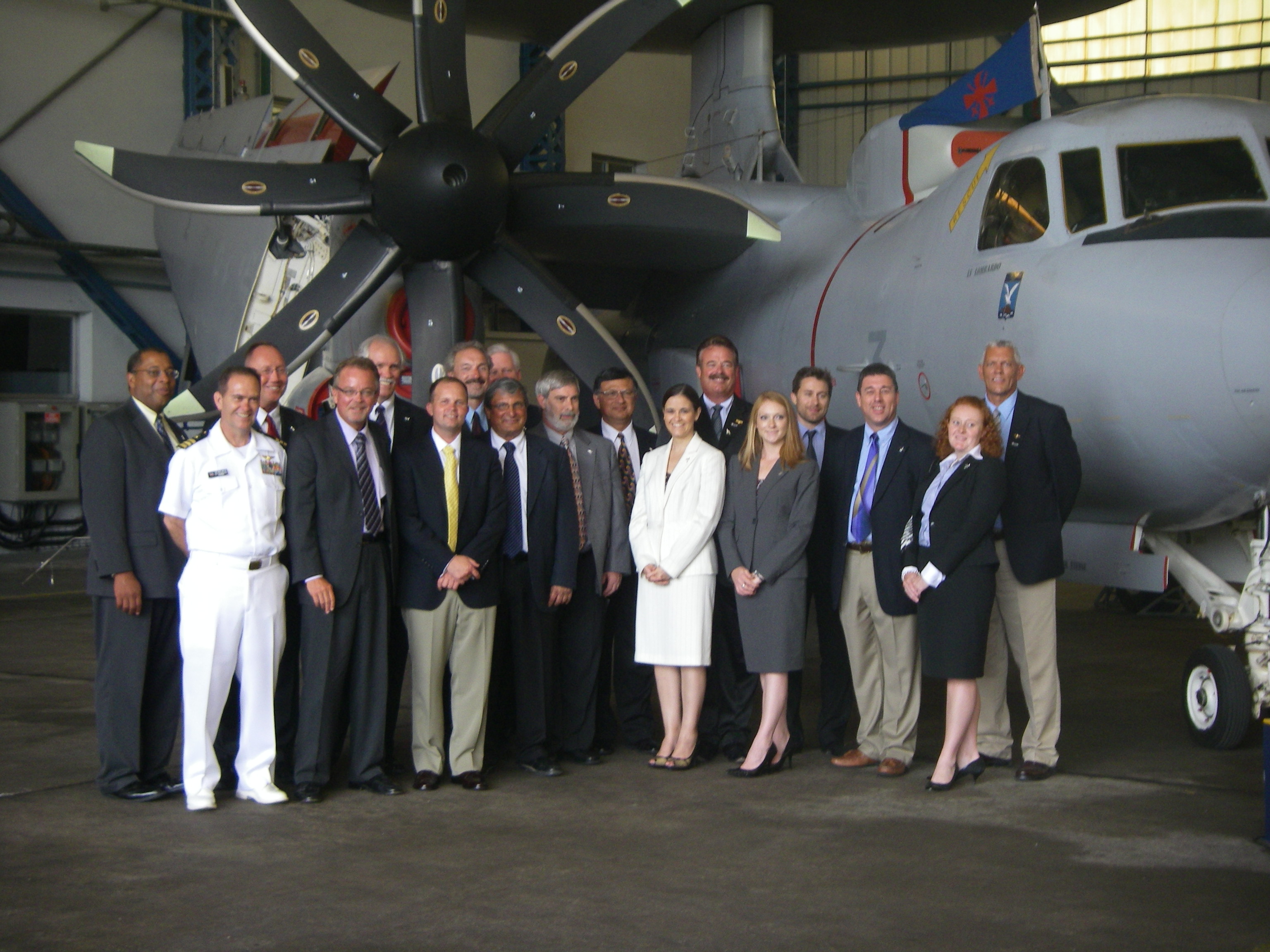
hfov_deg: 30.7
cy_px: 476
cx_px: 635
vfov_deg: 23.3
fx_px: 2311
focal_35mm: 63
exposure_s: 1/60
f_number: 3.7
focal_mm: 10.5
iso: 160
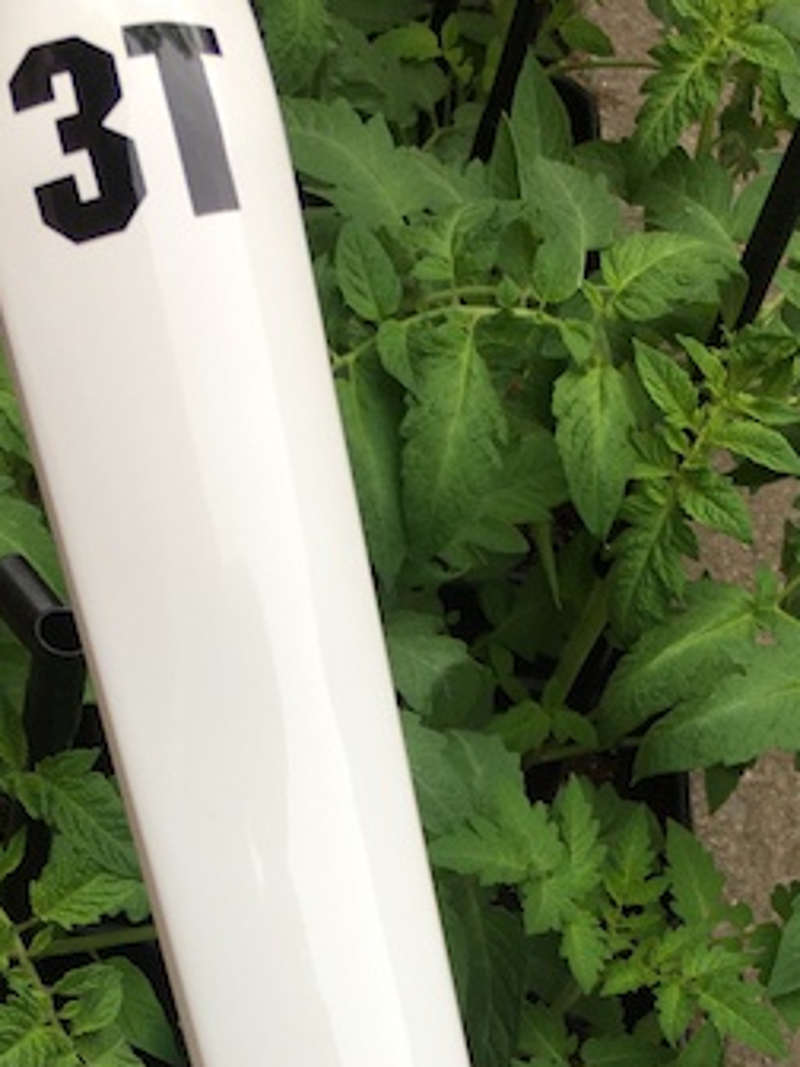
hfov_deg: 21.3
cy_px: 1000
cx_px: 362
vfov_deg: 27.0
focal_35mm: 69
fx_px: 2126
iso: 32
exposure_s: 1/120
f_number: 2.2
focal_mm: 4.15
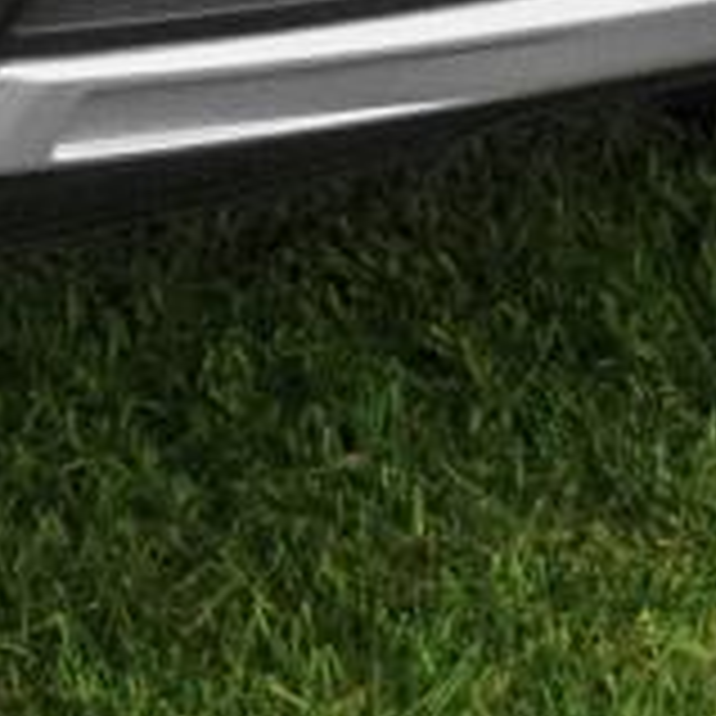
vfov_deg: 4.5
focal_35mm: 376
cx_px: -1509
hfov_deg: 4.5
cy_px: -1455
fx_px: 8799
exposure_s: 1/500
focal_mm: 26
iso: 200
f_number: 8
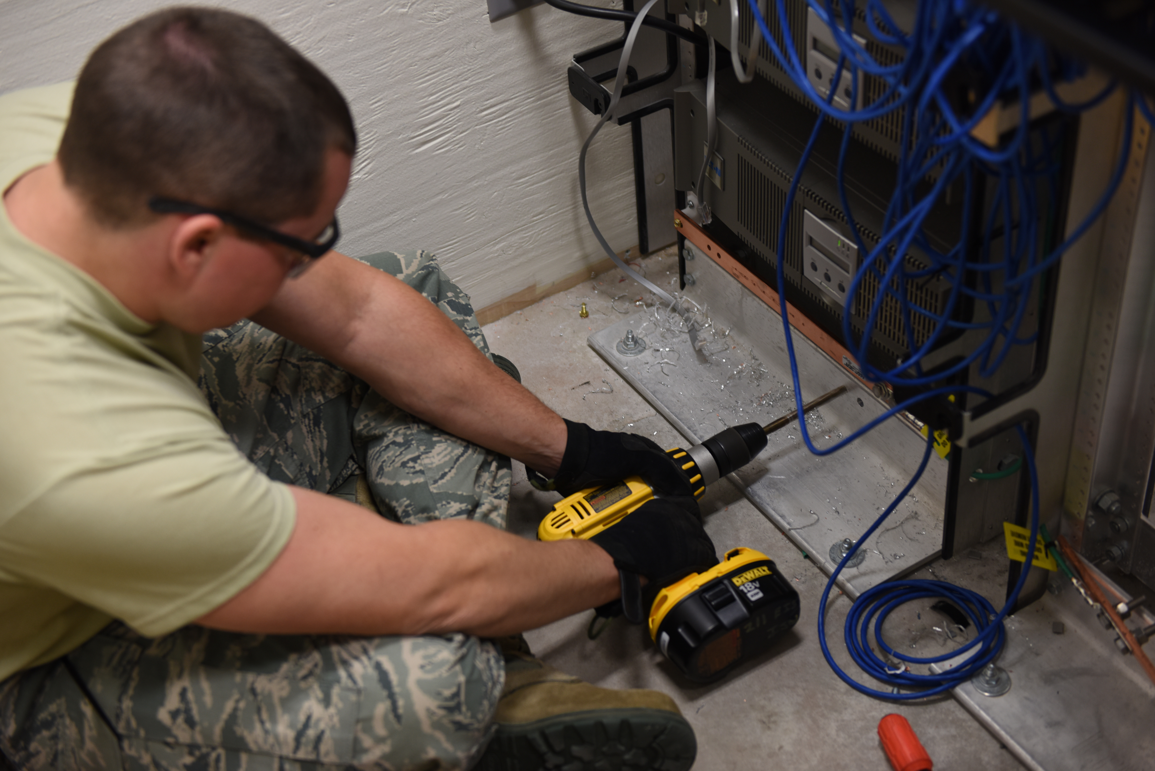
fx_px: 1765
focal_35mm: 55
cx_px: 578
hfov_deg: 36.2
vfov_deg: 24.6
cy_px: 386
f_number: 3.2
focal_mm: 55
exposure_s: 1/40
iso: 400
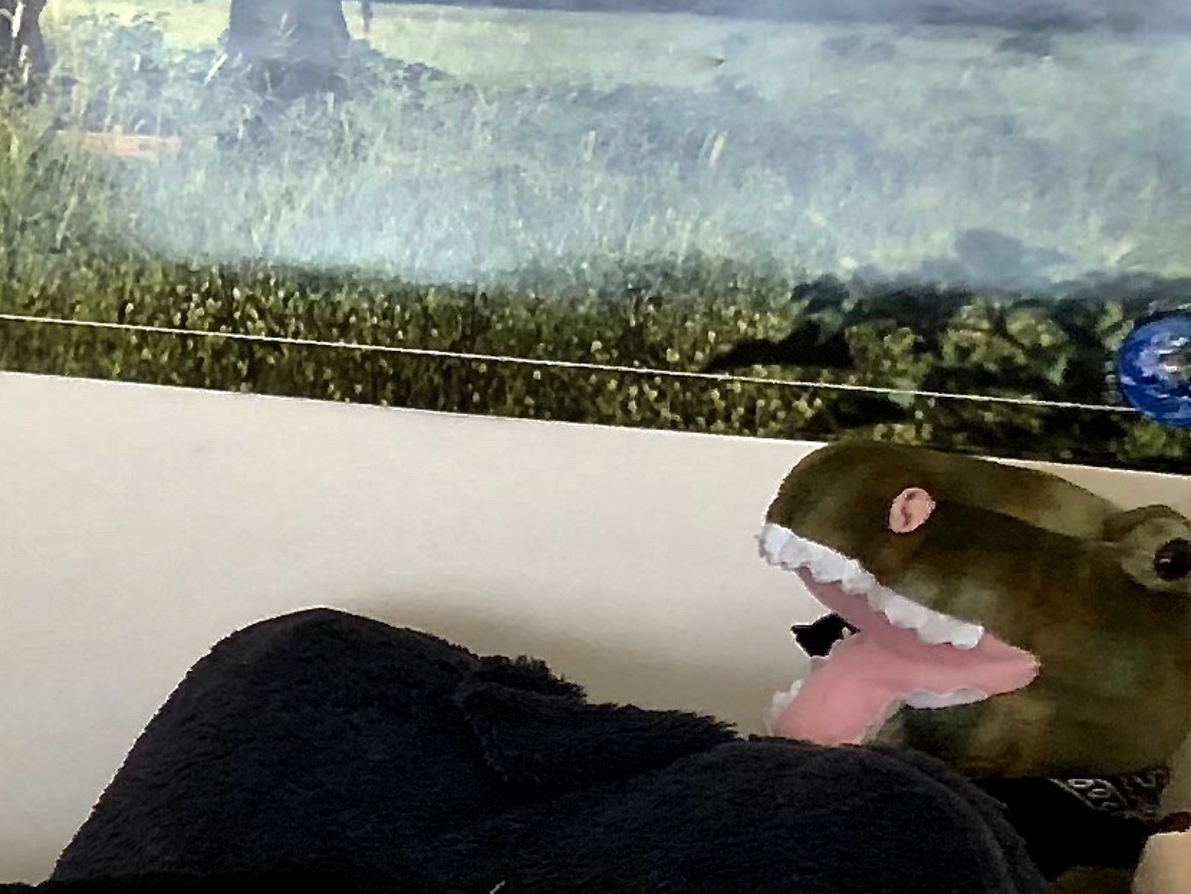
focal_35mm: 141
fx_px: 4852
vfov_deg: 10.5
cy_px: 539
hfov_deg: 12.2
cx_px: -1286
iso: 25
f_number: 1.8
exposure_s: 1/40
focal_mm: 3.99
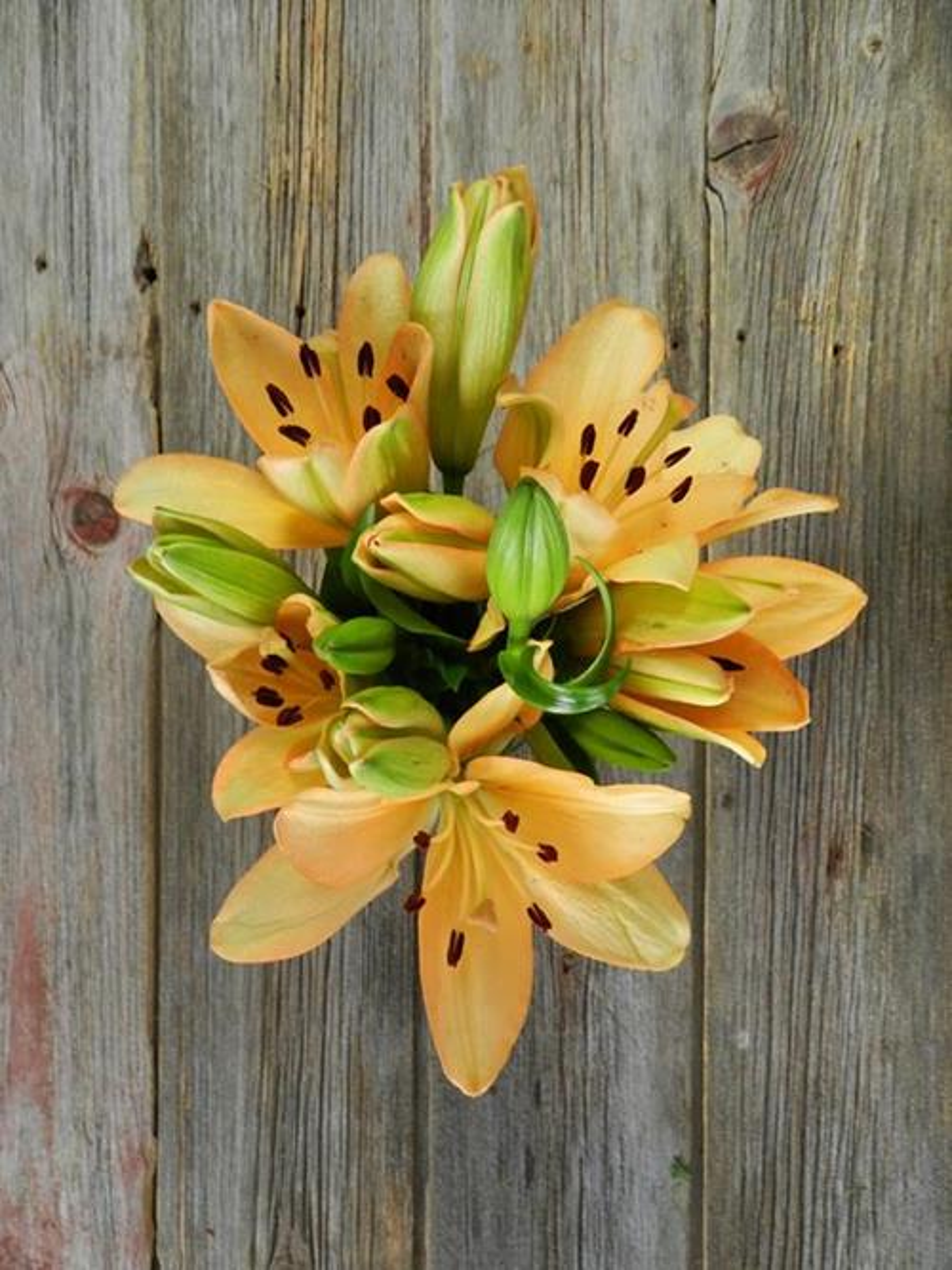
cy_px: 635
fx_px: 844
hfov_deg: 58.9
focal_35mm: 23
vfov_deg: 73.9
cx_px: 476
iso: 400
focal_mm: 4
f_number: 3.4
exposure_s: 1/25
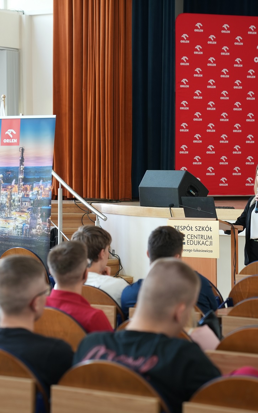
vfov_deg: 19.3
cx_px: 124
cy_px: 207
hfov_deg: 12.1
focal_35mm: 108
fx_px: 1215
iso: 200
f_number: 3.2
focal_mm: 70
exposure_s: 1/15
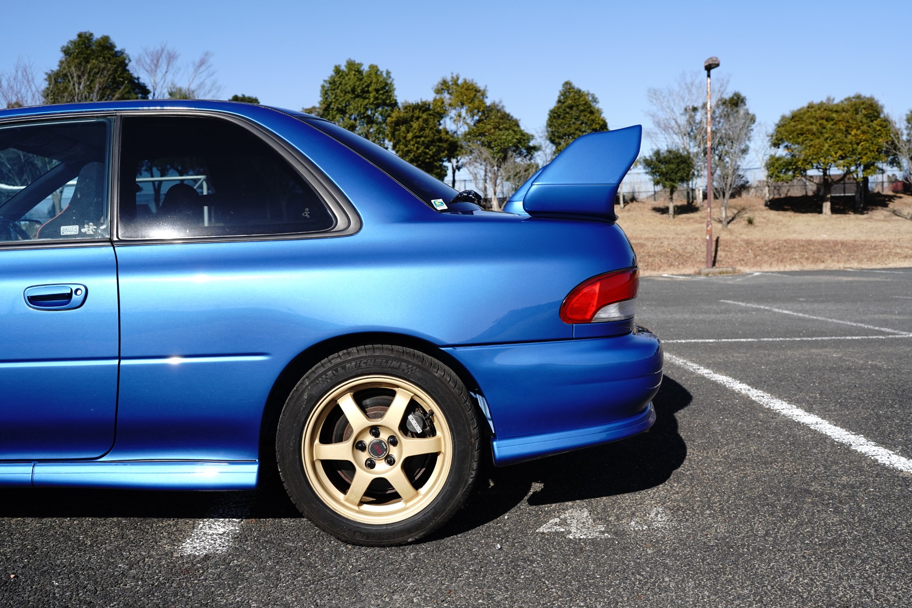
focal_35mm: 35
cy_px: 304
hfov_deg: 54.4
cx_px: 456
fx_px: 887
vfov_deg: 37.8
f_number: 5.6
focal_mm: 35
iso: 400
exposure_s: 1/2500
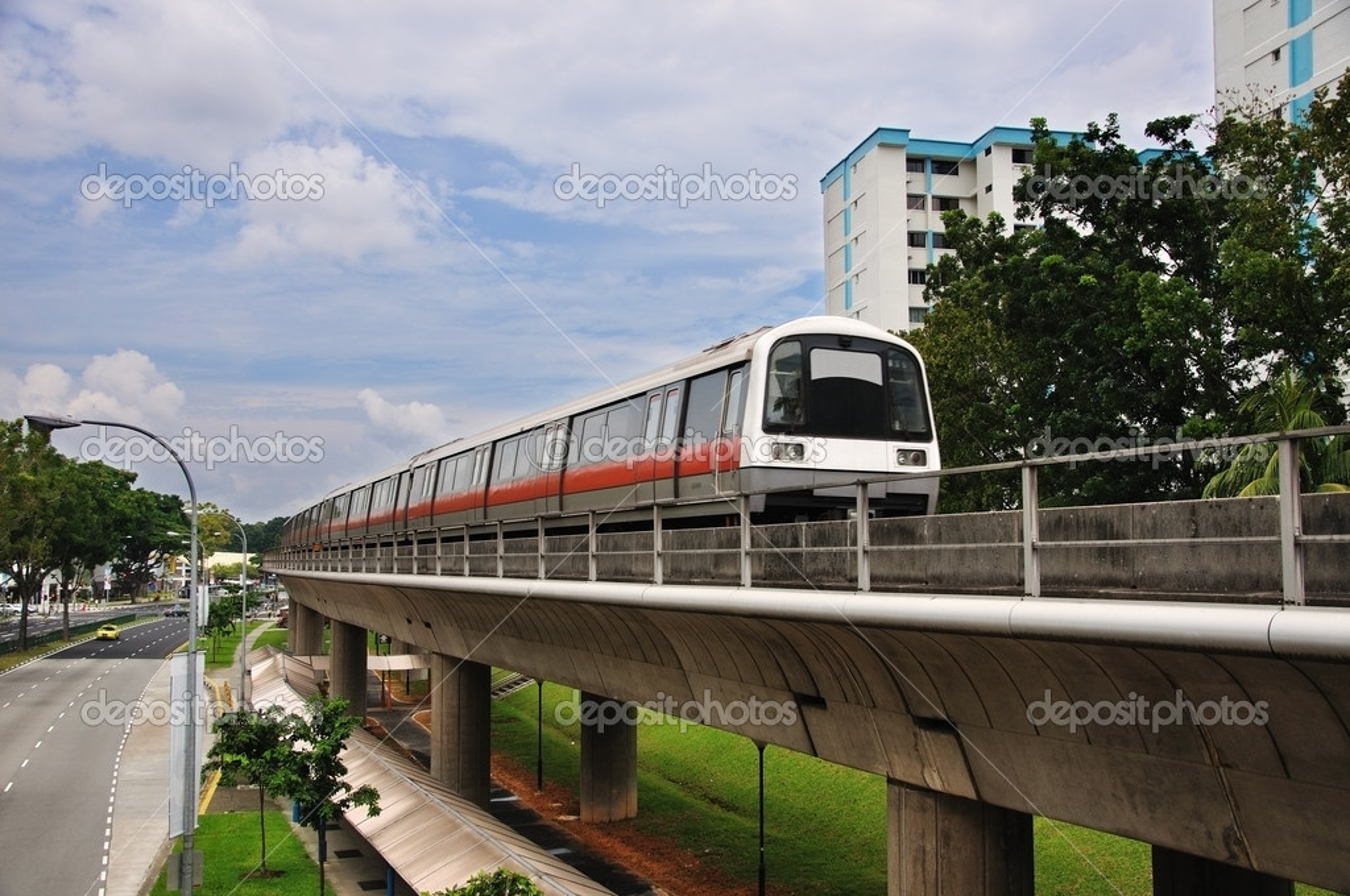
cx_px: 675
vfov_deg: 39.9
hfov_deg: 57.3
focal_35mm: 33
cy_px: 448
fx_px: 1236
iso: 200
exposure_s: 1/320
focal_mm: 22
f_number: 5.6
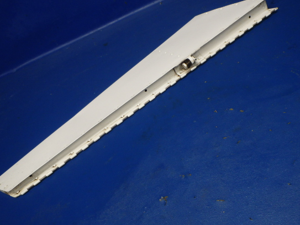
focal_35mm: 33
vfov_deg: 42.9
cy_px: 117
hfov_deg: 55.3
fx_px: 286
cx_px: 157
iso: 250
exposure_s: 1/30
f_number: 3.9
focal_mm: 5
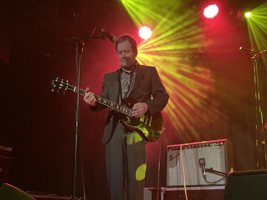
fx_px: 216
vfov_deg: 49.8
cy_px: 100
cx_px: 134
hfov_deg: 63.4
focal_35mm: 28
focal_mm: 3.99
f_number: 1.8
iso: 640
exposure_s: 1/24
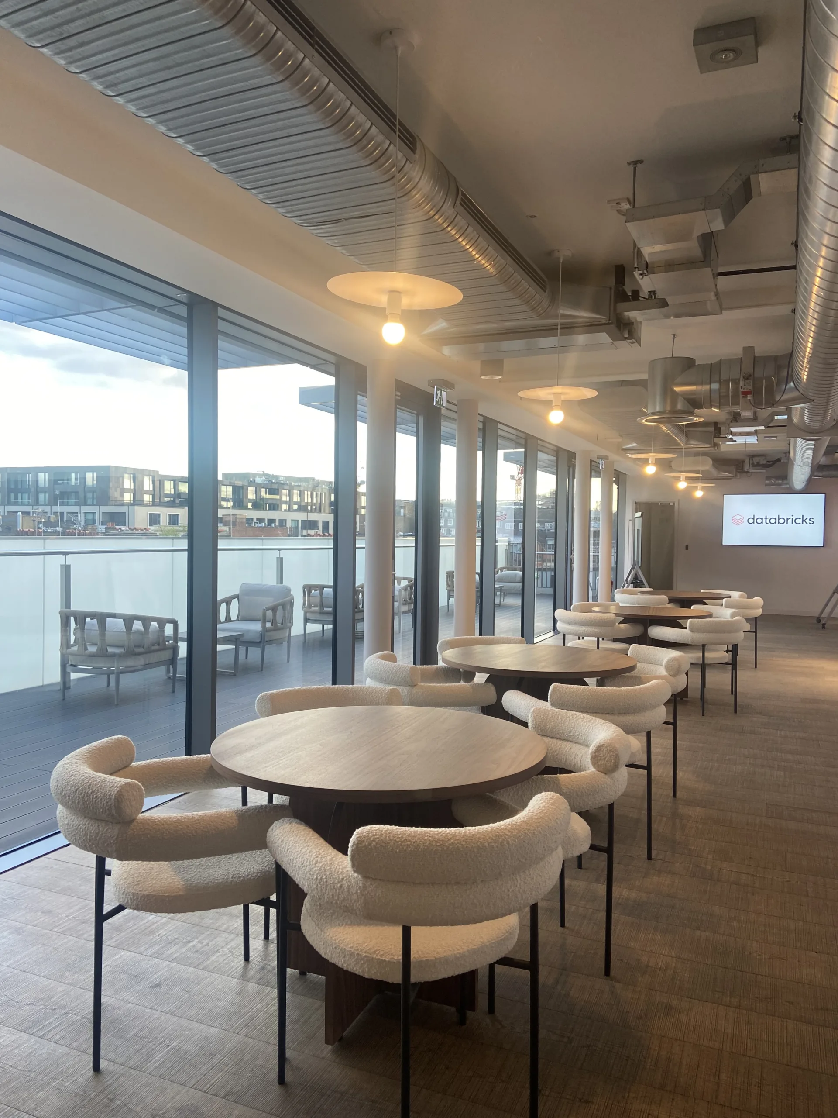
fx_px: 839
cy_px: 559
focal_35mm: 26
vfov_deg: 67.3
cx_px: 419
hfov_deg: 53.1
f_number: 1.8
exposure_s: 1/100
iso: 64
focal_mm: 4.25
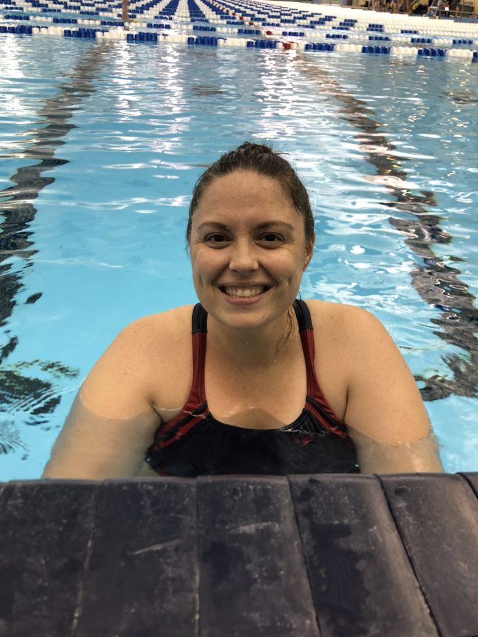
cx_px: 233
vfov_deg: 58.3
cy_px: 318
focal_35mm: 31
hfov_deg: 45.4
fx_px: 571
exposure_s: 1/60
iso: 125
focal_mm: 3.99
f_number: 1.8
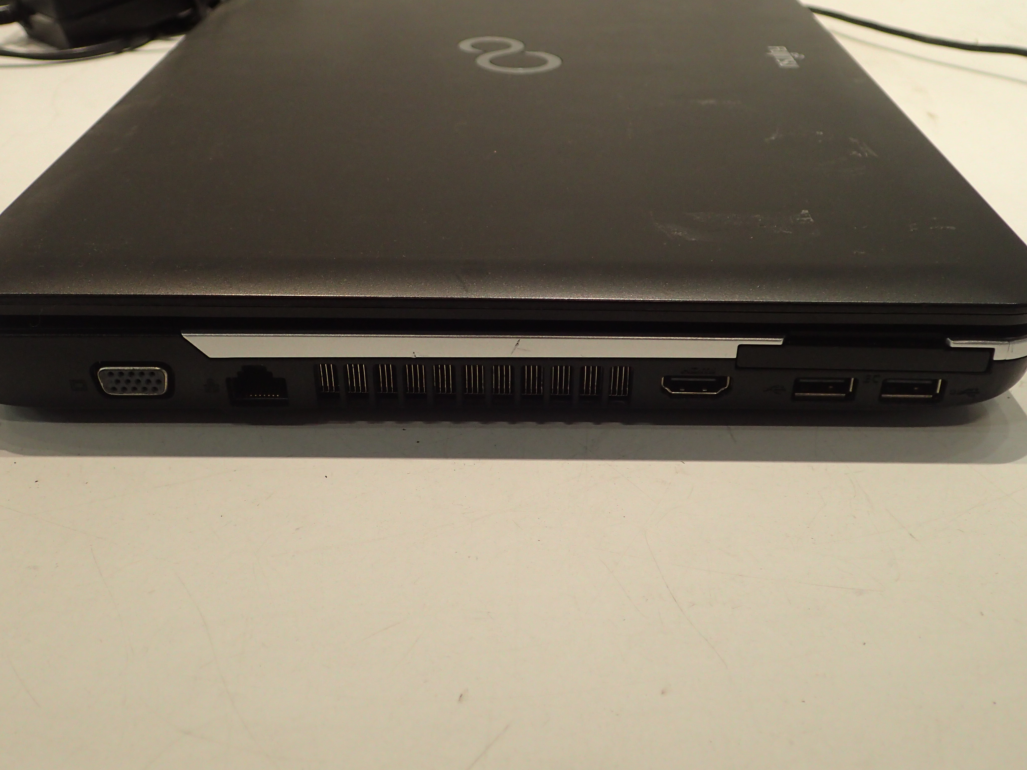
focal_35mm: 39
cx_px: 509
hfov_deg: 47.9
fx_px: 1157
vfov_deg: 36.8
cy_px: 356
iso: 200
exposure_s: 1/60
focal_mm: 6.42
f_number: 2.6
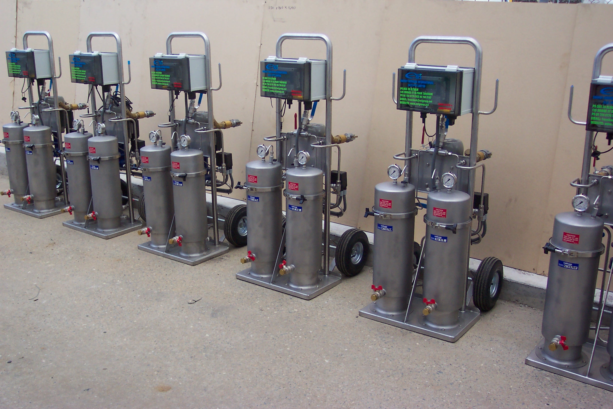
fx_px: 647
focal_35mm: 38
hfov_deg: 50.7
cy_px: 204
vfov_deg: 35.1
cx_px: 306
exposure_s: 1/700
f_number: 2.8
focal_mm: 8
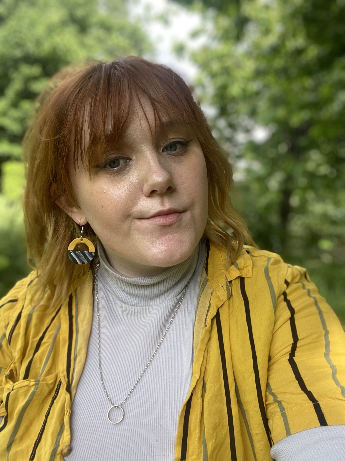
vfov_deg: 60.0
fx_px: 399
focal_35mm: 30
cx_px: 172
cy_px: 230
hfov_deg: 46.8
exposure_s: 1/122
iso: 25
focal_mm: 2.71
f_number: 2.2
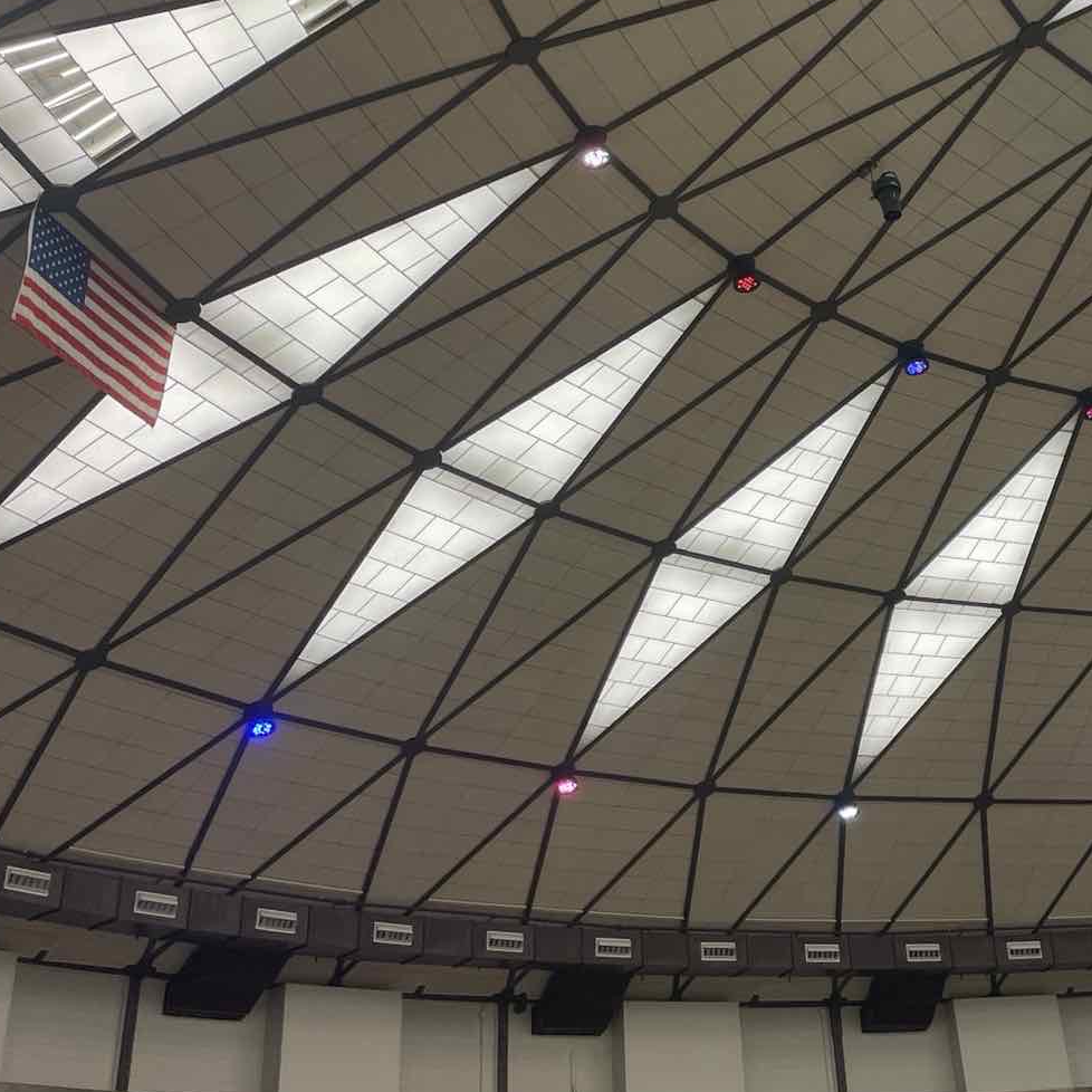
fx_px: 1677
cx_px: 788
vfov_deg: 34.8
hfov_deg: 35.4
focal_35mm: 47
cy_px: 205
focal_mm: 4.2
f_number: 1.6
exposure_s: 1/244
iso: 32
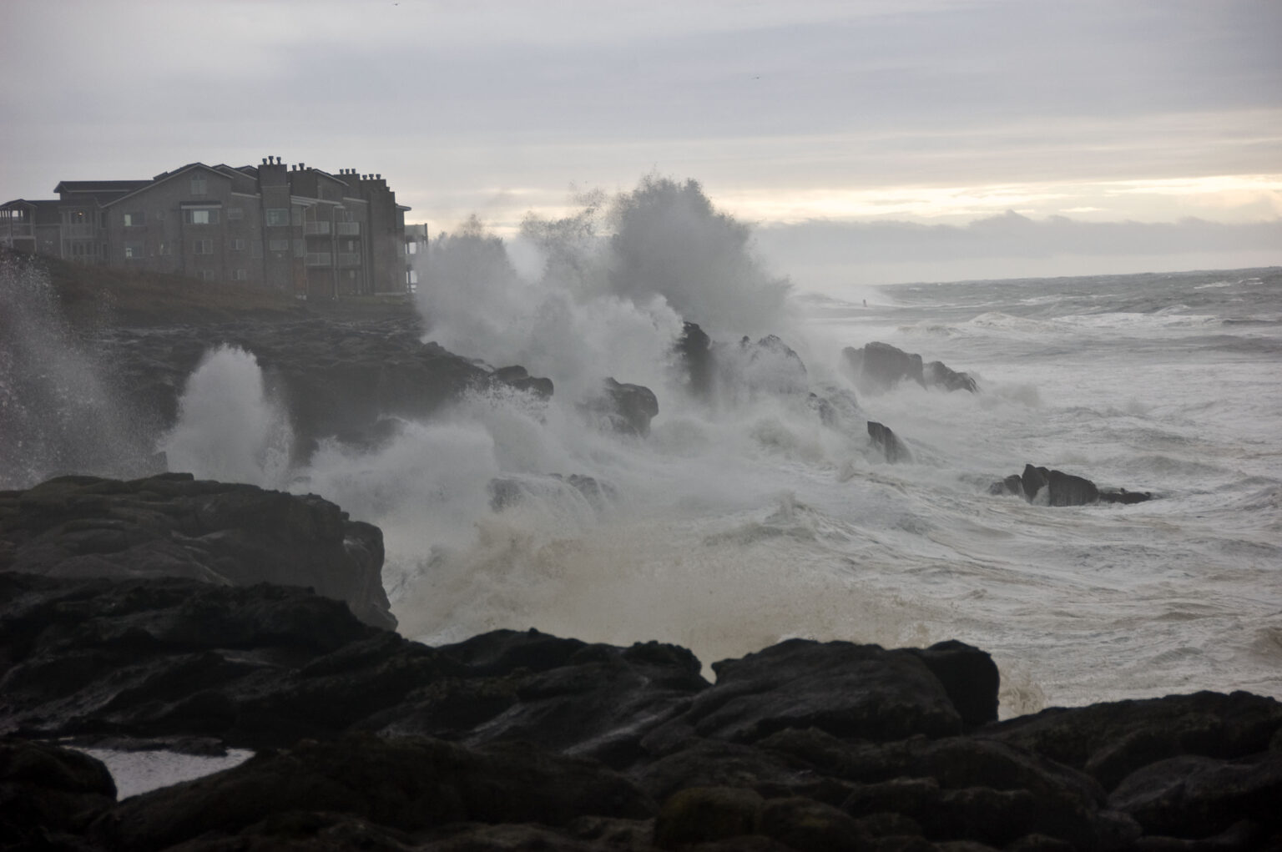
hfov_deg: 14.4
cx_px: 641
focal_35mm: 142
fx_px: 5070
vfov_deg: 9.6
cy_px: 426
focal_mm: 95
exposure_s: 1/160
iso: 200
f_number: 5.3
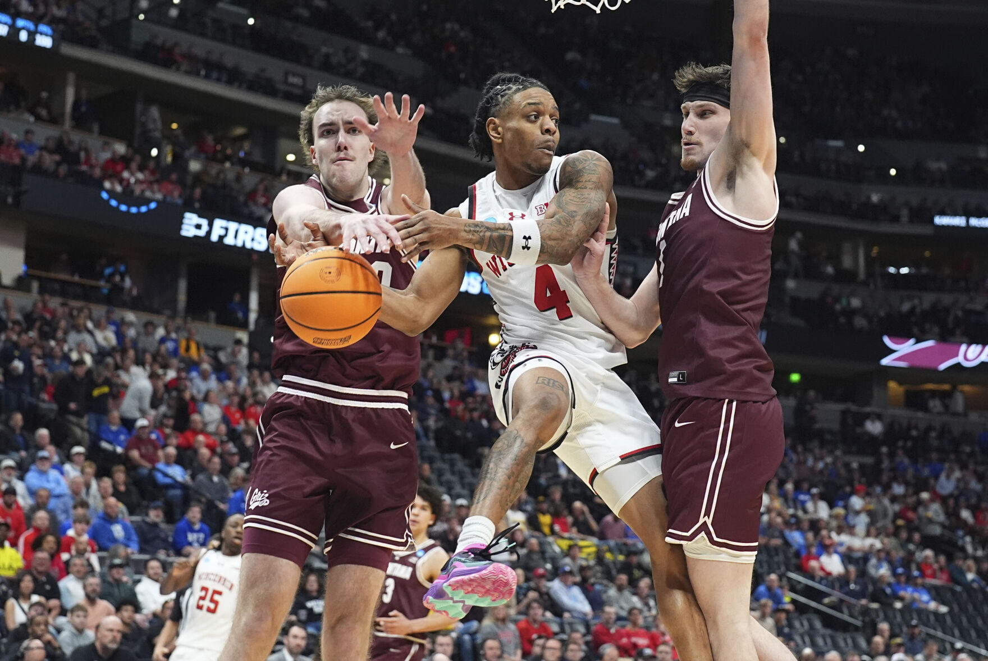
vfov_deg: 18.2
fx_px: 2060
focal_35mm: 75
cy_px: 330
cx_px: 494
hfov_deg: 27.0
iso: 4000
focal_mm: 50
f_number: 3.2
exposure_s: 1/1250
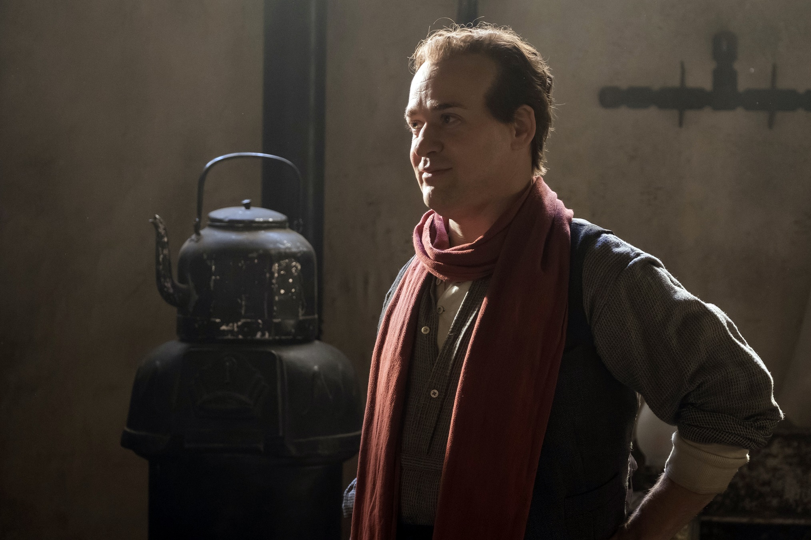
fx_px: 2523
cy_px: 270
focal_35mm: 112
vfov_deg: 12.2
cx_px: 406
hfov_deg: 18.3
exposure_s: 1/160
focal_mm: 74.4
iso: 2000
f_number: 2.8
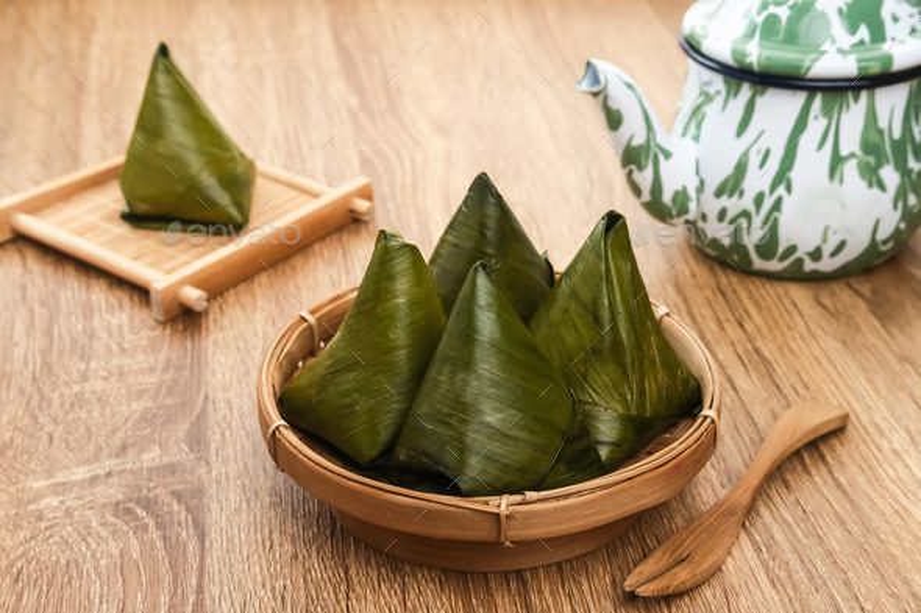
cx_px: 460
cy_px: 306
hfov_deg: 37.5
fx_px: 1355
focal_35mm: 53
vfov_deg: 25.5
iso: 400
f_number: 8
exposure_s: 1/100
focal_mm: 35
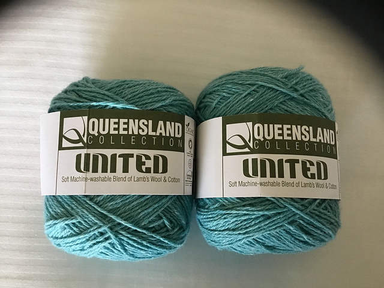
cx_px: 192
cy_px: 144
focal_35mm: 31
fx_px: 344
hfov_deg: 58.4
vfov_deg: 45.4
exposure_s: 1/30
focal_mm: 3.3
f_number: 2.4
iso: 125
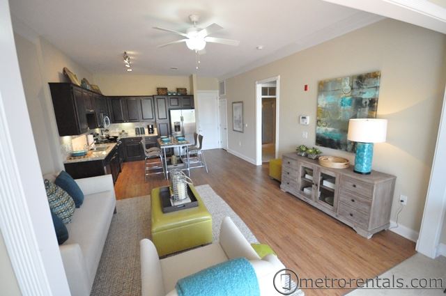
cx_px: 223
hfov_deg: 100.5
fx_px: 186
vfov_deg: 77.2
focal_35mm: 15
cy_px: 148
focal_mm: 10
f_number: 4
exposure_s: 1/320
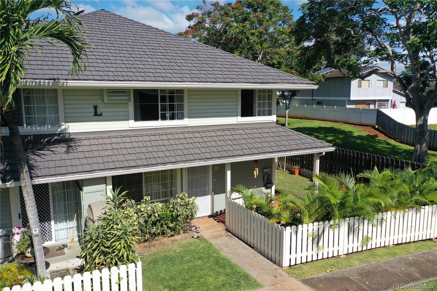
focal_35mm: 28
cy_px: 146
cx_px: 218
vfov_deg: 46.4
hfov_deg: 65.5
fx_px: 340
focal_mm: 10.26
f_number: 2.8
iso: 100
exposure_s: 1/640
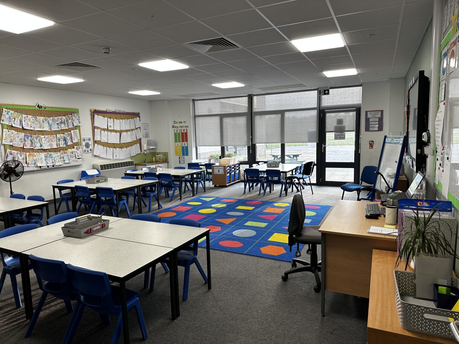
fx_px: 318
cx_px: 230
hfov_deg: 71.6
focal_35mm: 24
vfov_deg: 56.8
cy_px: 172
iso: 100
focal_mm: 6.86
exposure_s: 1/100
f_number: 1.78
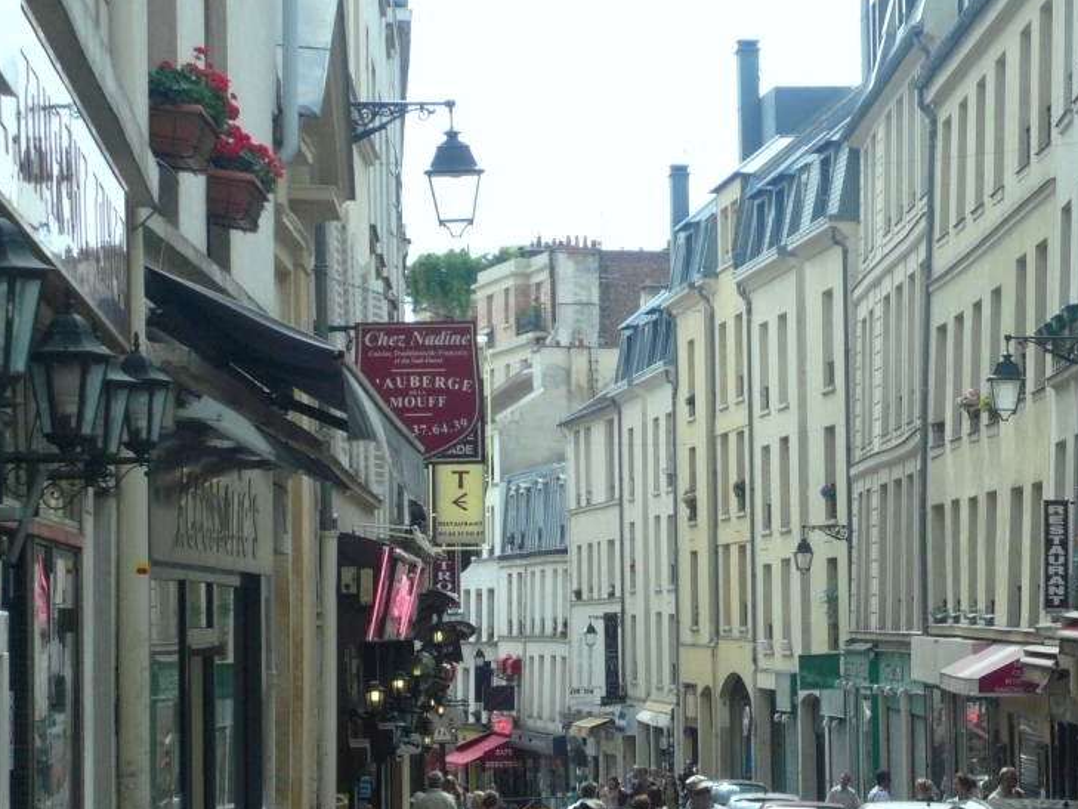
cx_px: 719
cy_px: 507
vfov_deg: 13.3
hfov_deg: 17.7
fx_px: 3457
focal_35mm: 111
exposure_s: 1/320
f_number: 4.8
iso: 100
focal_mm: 13.2
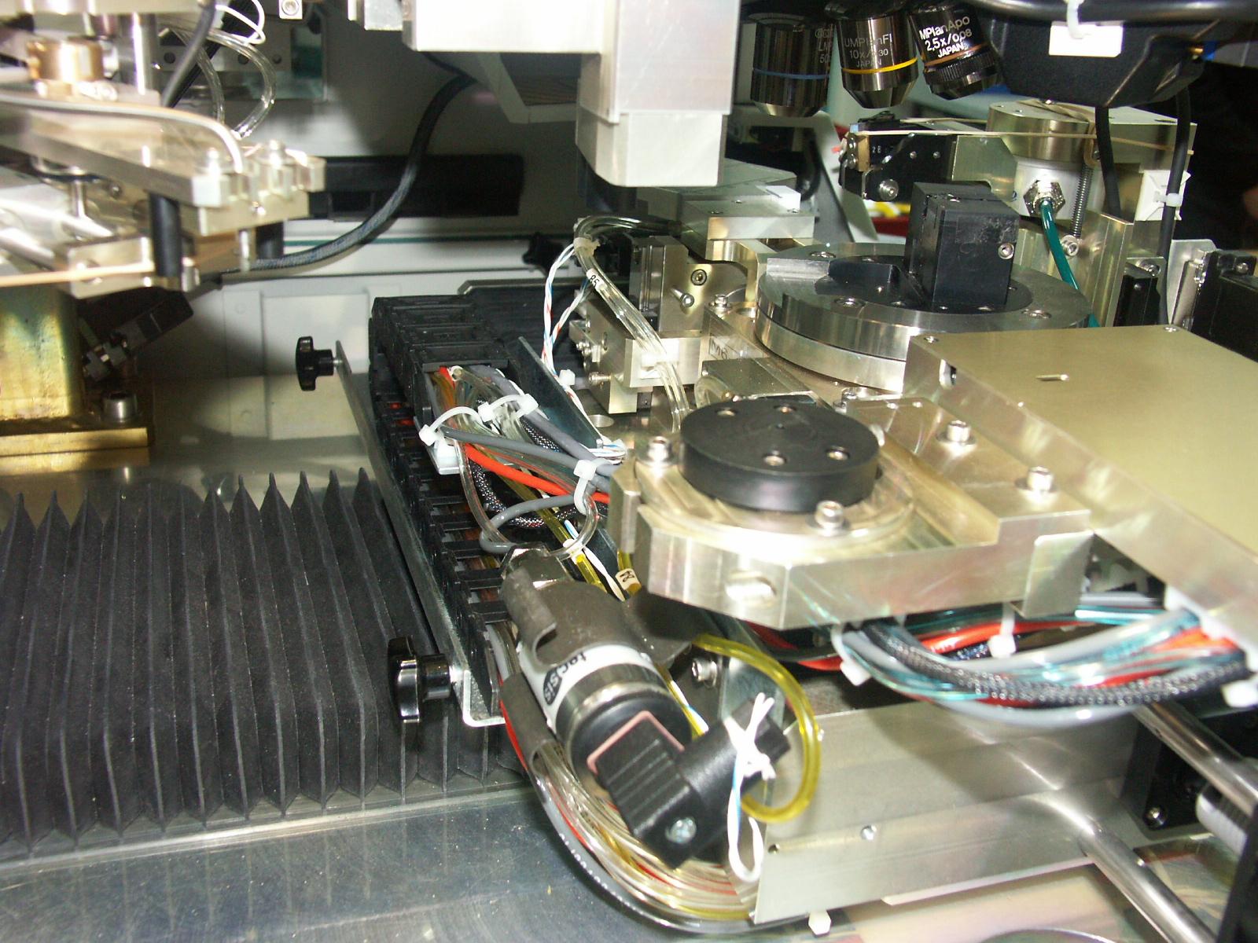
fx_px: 1236
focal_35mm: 34
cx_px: 629
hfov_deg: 54.0
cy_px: 472
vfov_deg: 41.8
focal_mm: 8.8
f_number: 3.5
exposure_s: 1/50
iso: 200
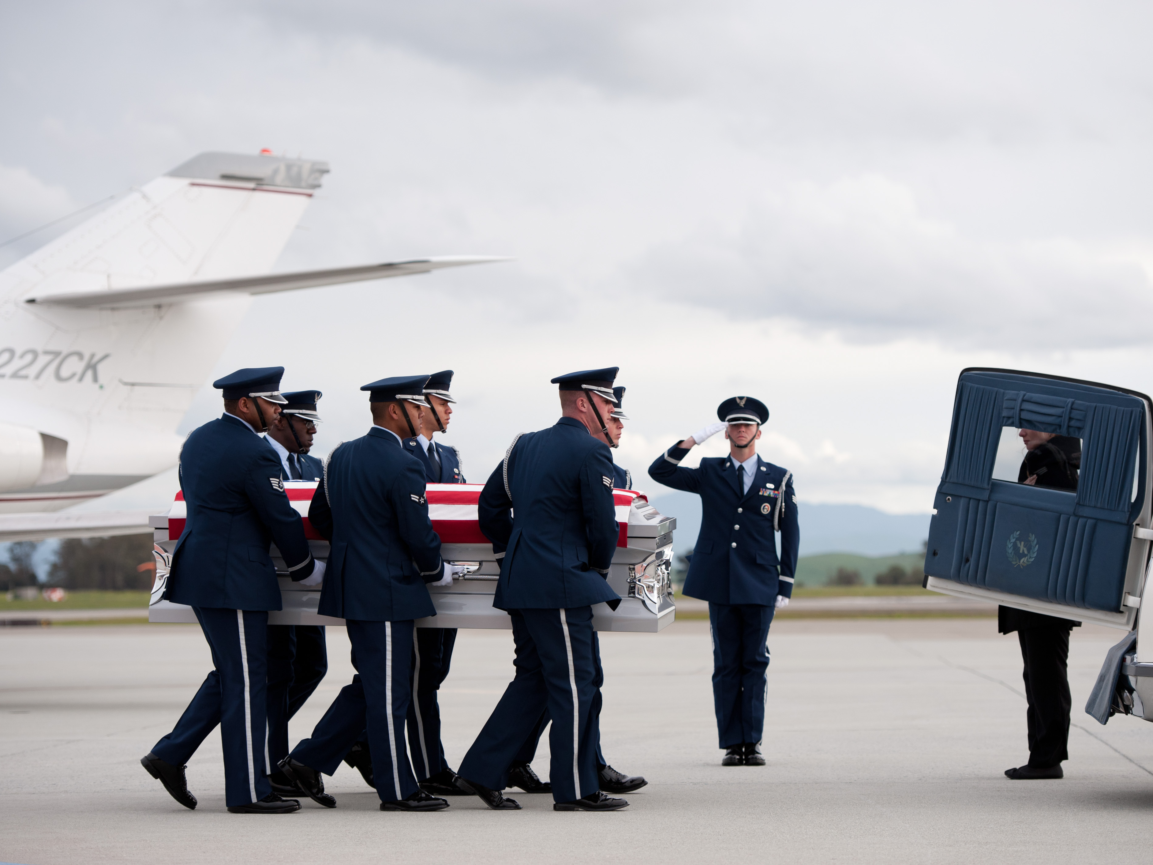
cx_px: 616
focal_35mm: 114
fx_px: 3797
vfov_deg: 13.0
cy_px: 433
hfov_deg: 17.3
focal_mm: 105
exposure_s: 1/2500
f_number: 3.5
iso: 400
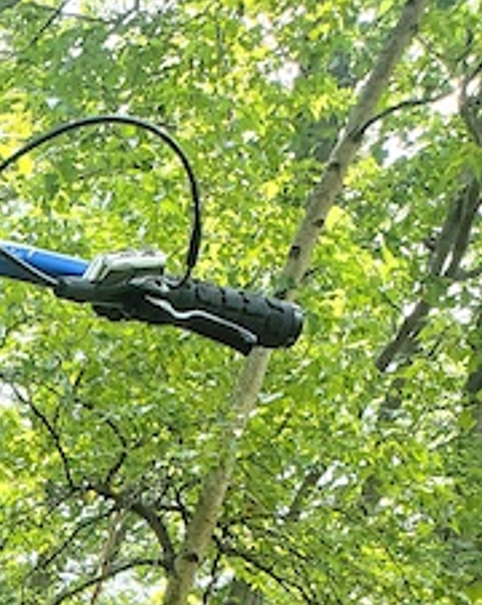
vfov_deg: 18.1
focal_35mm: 90
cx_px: -273
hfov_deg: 15.5
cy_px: 999
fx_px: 1609
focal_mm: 4.3
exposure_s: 1/120
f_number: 2.4
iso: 125
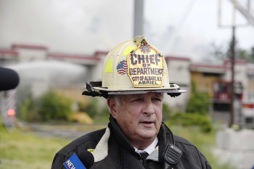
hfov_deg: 18.6
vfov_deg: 12.5
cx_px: 127
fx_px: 776
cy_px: 84
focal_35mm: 110
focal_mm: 110
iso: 200
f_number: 5.6
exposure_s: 1/1250
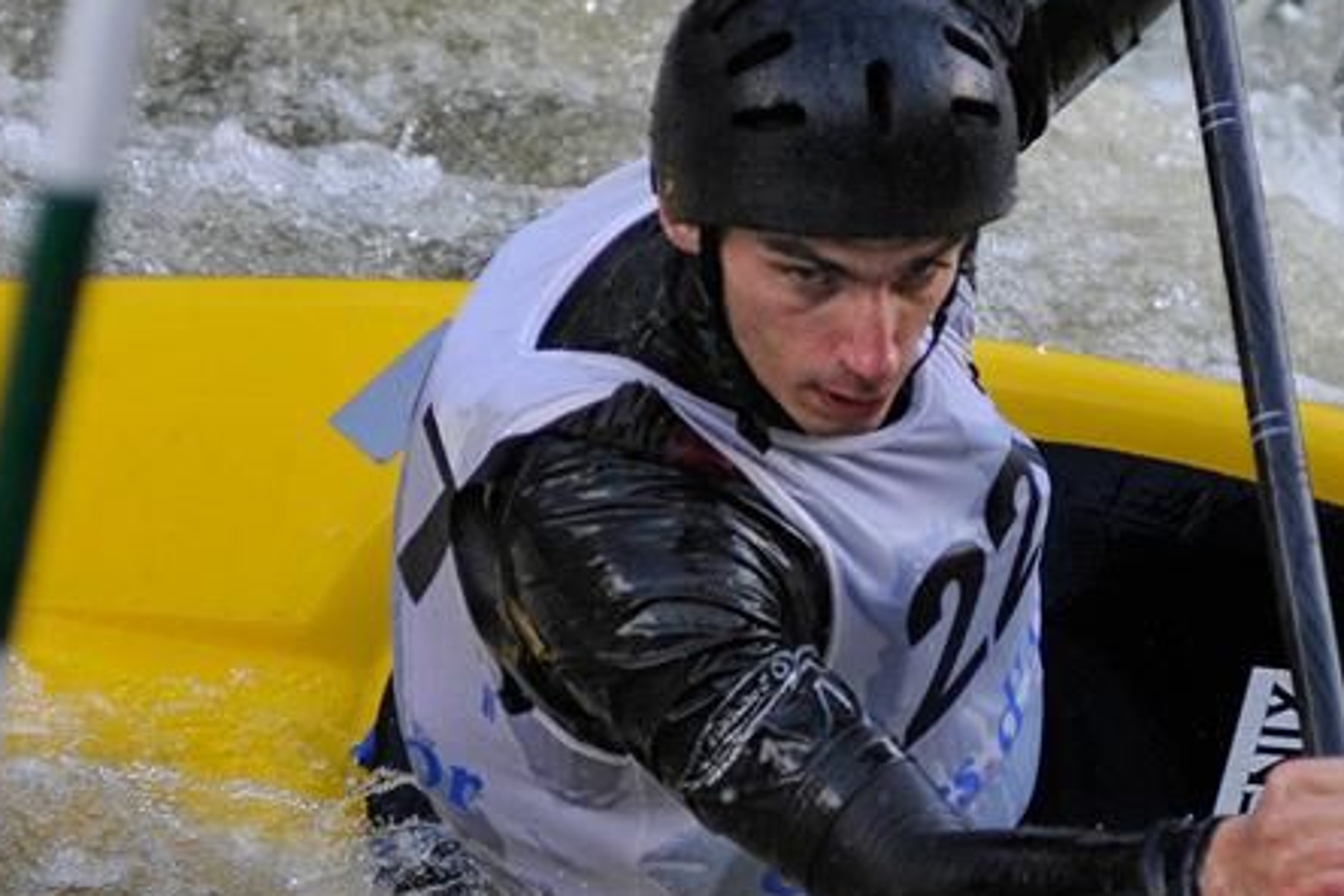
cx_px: 1047
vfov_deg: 1.7
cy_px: 548
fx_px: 30275
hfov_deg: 2.5
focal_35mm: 811
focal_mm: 200
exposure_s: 1/1250
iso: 640
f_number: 2.8
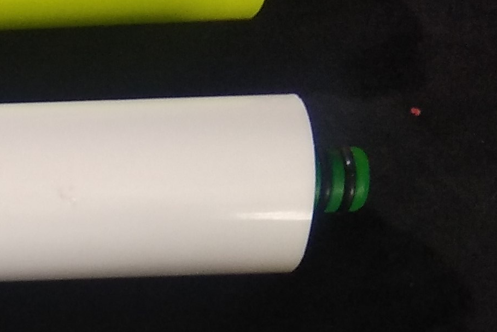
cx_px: -230
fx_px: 1380
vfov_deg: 13.0
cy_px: 482
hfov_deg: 18.3
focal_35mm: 100
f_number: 2
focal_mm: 3.57
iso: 250
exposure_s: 1/33
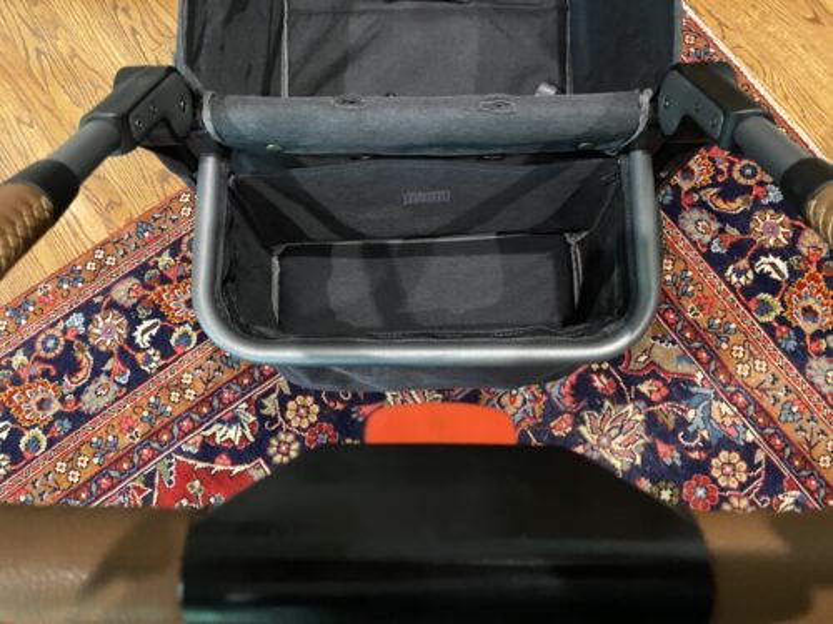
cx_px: 416
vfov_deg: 53.1
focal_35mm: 26
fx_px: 626
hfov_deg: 67.3
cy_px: 312
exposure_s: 1/30
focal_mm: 4.25
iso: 1000
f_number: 1.8
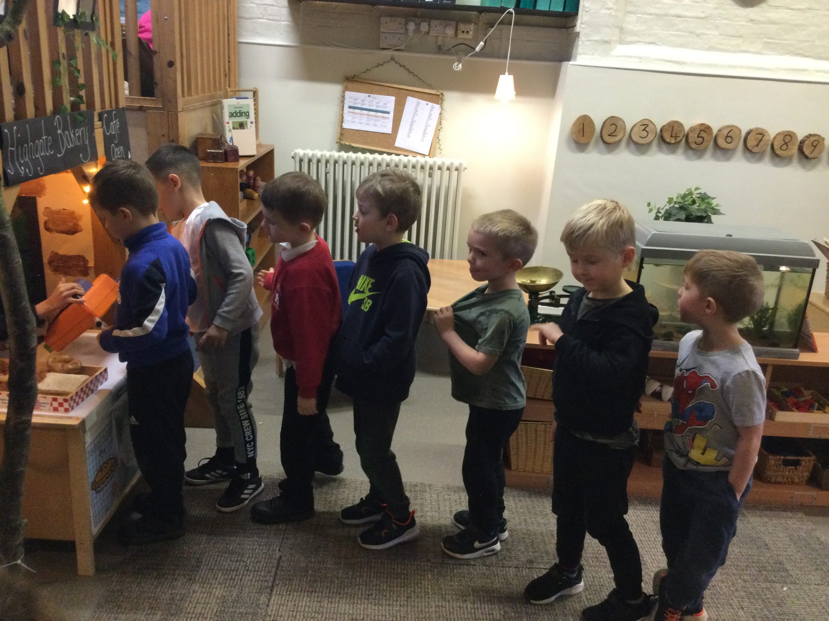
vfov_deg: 45.4
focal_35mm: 31
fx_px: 742
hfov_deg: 58.4
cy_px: 310
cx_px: 414
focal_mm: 3.3
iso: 250
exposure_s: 1/33
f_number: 2.4
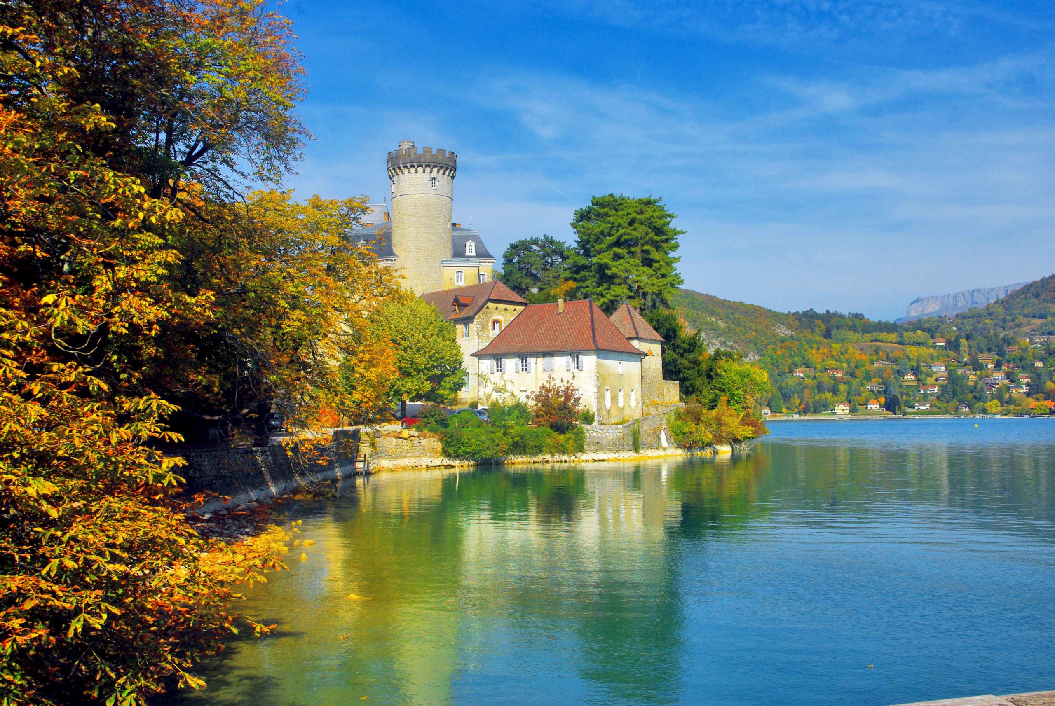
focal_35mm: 36
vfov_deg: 37.0
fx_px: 1056
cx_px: 528
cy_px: 353
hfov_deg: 53.1
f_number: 13
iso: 200
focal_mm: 24.38
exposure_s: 1/350
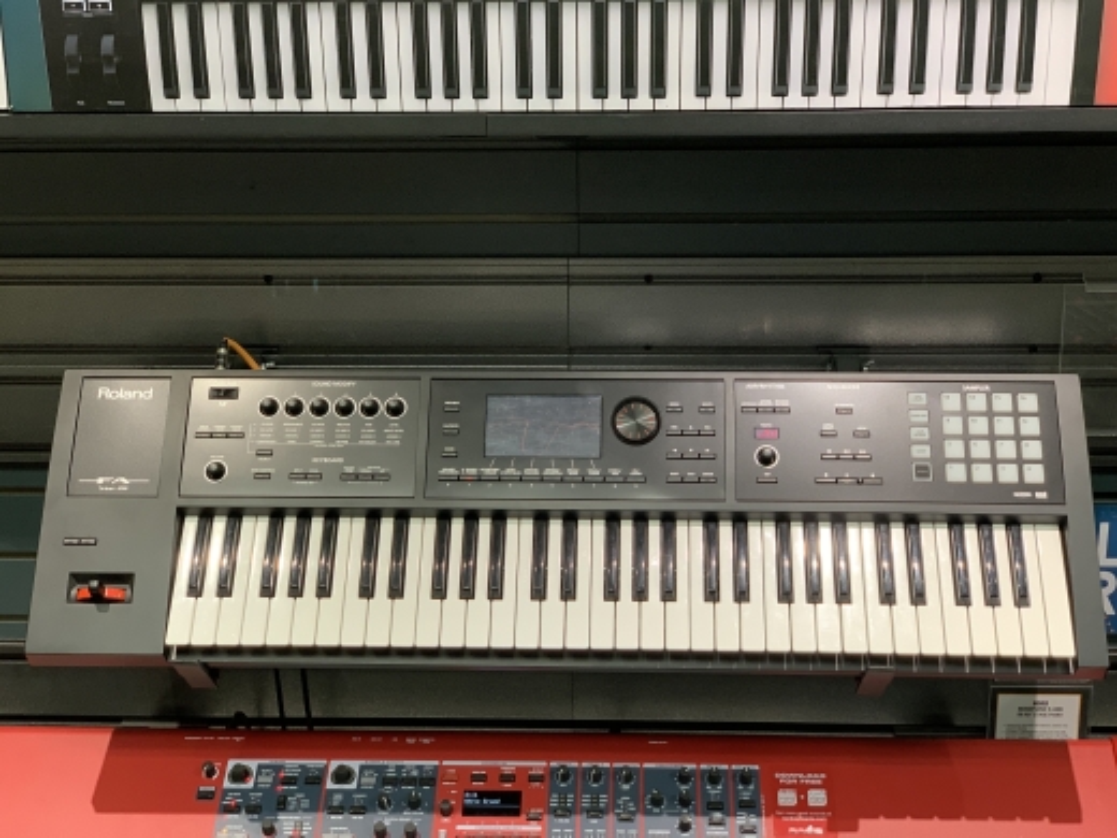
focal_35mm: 52
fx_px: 1678
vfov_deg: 28.0
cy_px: 419
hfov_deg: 36.8
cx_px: 558
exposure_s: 1/60
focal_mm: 6
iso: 125
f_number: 2.4
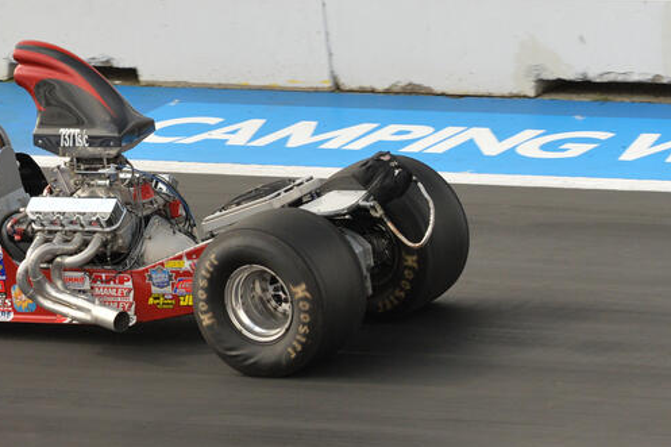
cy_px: 131
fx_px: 9595
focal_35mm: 515
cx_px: -51
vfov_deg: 2.7
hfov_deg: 4.0
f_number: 8
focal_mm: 200
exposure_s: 1/640
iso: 1000
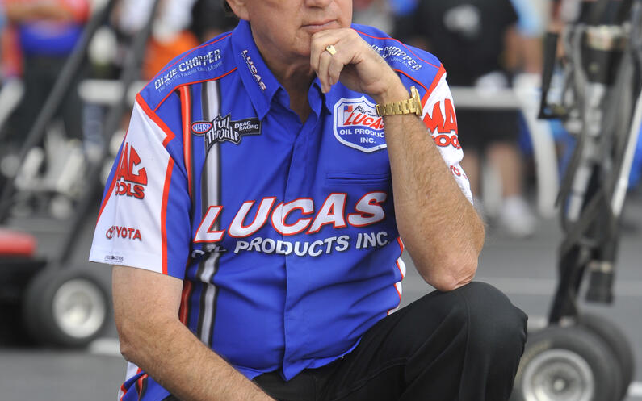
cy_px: 232
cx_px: 321
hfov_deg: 6.5
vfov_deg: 4.1
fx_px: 5652
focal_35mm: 323
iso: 360
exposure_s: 1/500
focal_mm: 210
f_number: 6.3
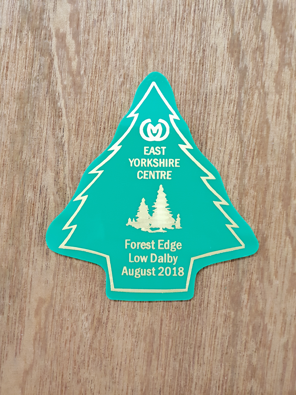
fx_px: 593
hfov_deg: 28.0
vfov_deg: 36.8
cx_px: 148
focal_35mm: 52
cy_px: 198
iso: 320
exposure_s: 1/33
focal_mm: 6
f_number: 2.4
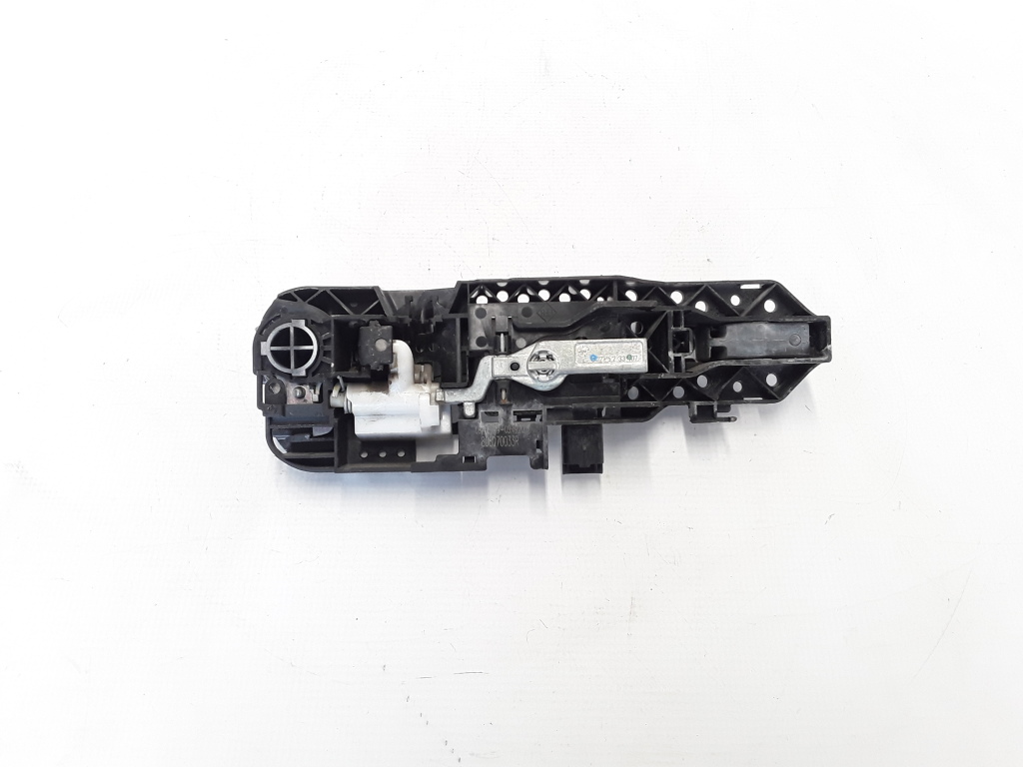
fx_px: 798
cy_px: 384
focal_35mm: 27
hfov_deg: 65.3
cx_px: 512
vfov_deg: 51.4
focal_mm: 2.91
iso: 80
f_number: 1.9
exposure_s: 1/33
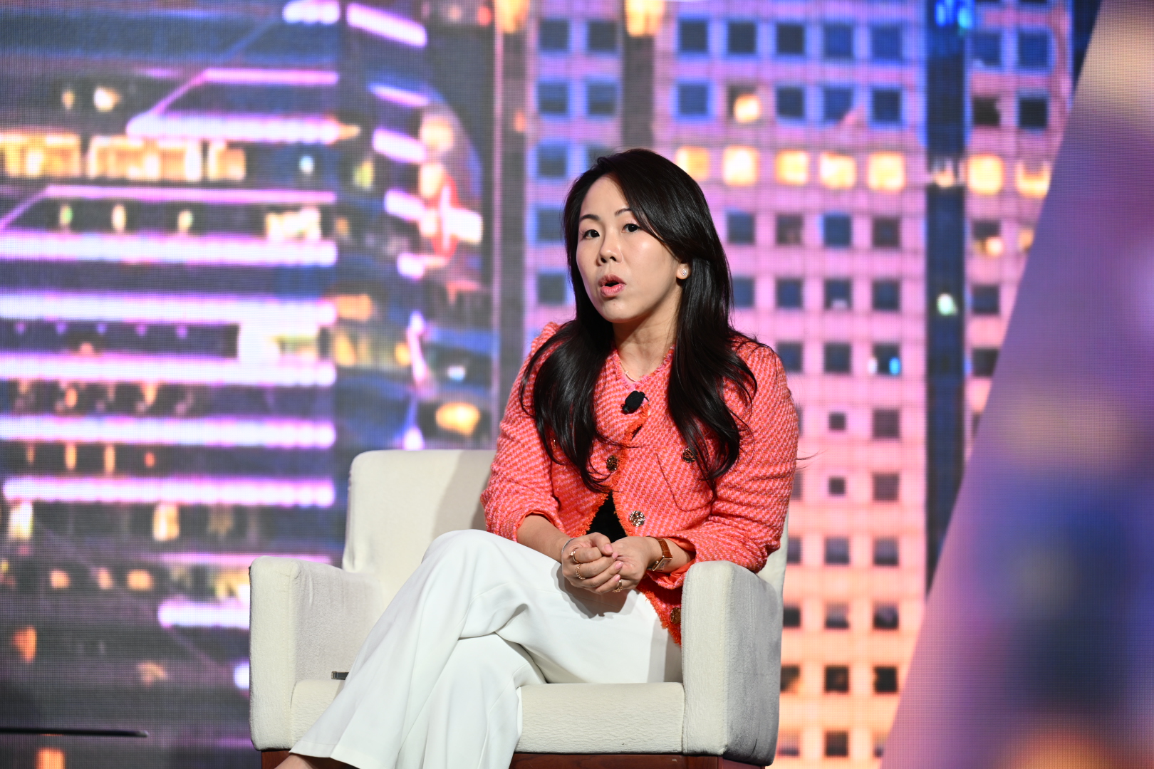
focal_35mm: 150
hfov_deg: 13.7
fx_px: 4808
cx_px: 577
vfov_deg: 9.1
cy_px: 384
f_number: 2.8
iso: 160
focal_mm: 150
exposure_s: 1/110
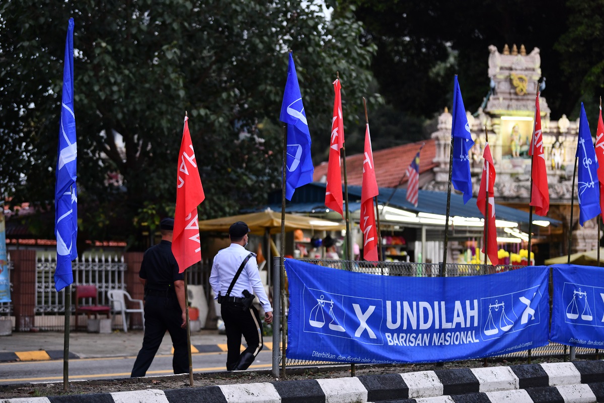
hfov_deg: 18.6
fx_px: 1845
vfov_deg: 12.5
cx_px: 302
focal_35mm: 110
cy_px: 202
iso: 800
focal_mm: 110
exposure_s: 1/250
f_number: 2.8
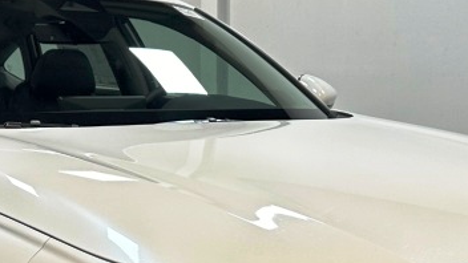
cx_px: 205
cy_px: 332
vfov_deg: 15.2
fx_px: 943
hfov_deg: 27.8
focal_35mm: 76
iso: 160
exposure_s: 1/60
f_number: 1.78
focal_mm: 6.86
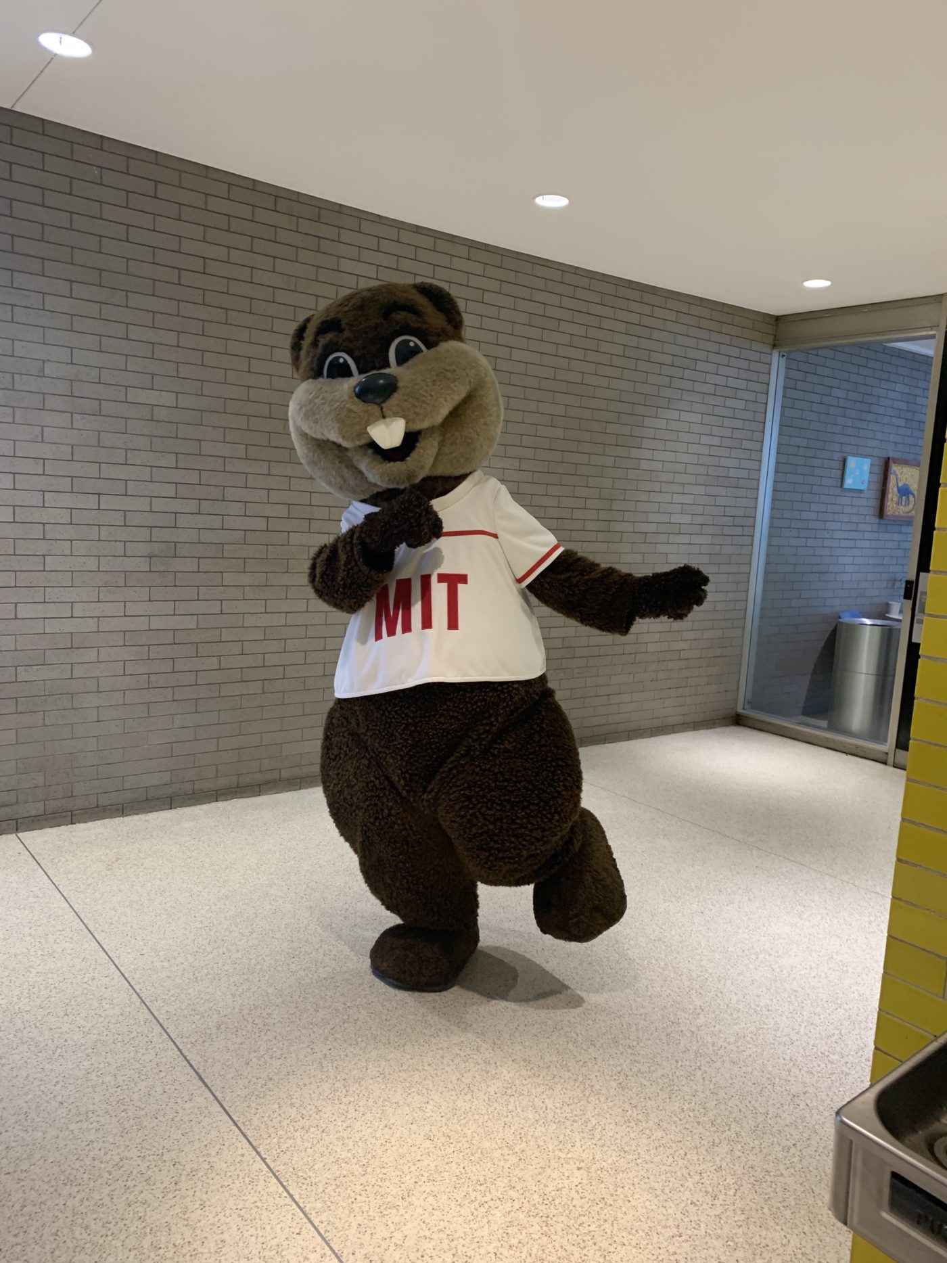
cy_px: 632
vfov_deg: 67.3
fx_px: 948
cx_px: 474
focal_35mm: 26
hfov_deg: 53.1
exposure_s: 1/60
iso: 160
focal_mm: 4.25
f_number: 1.8
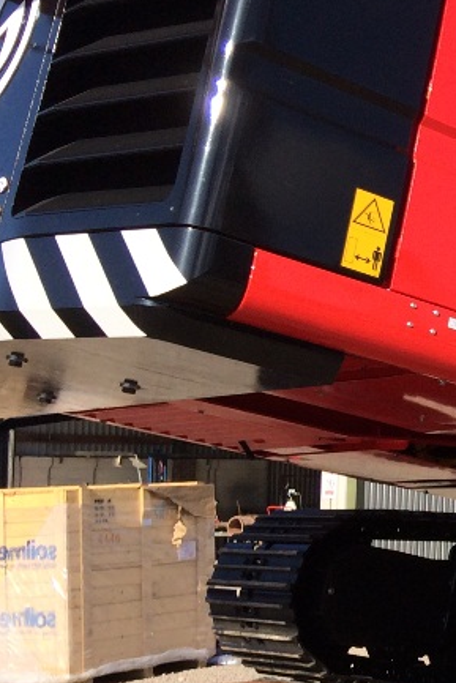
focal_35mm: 83
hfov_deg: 14.0
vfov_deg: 24.4
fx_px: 1576
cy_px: 394
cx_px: 894
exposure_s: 1/1580
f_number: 2.2
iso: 32
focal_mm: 4.12
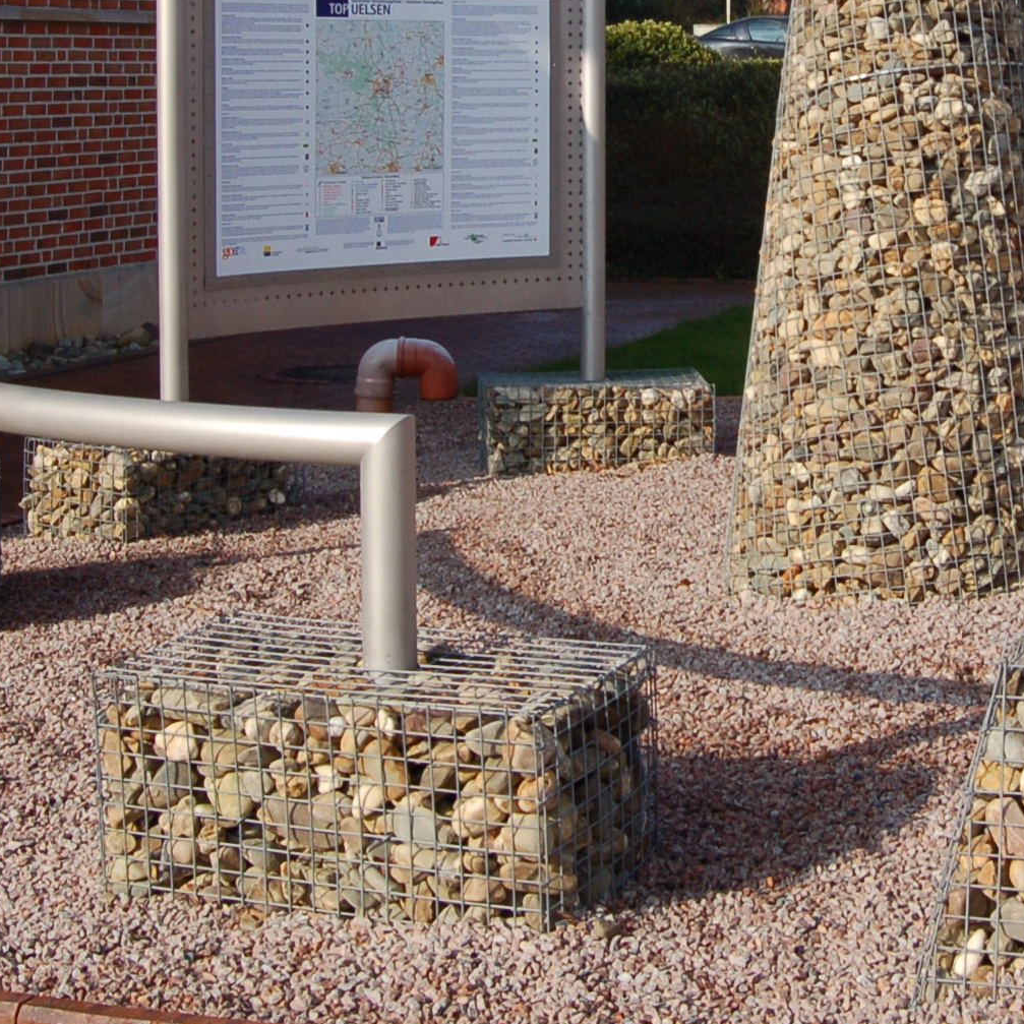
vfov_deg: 23.4
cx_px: 791
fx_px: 2419
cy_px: 136
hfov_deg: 23.6
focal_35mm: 72
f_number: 9
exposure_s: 1/320
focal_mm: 19
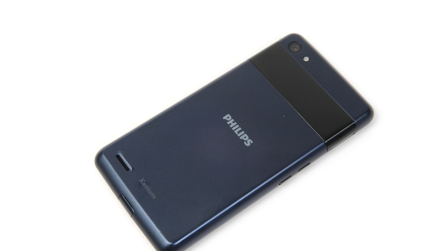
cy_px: 146
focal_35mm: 56
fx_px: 657
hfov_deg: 37.5
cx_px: 225
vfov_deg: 21.6
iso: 200
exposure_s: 1/80
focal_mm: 35
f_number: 20
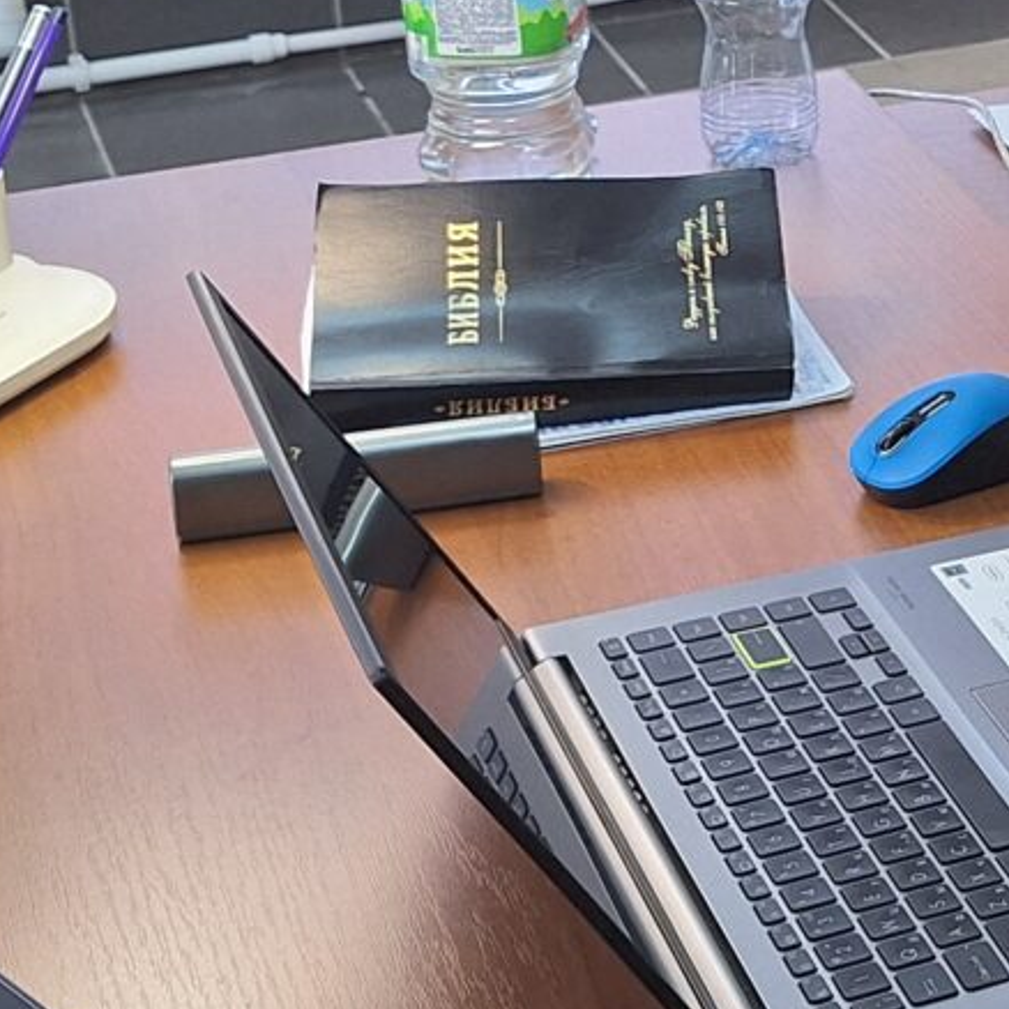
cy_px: 41
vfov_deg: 17.9
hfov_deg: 16.8
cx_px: 1454
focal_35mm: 95
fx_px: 3133
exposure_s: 1/100
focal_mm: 5.54
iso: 64
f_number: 1.8
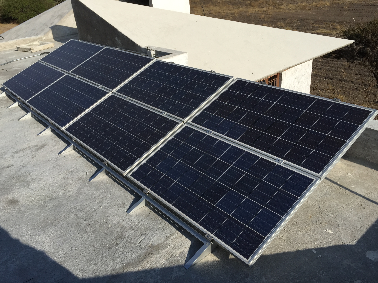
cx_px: 187
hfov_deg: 60.0
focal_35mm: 30
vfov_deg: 46.8
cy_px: 143
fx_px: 328
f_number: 2.2
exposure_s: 1/3049
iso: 32
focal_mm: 4.15
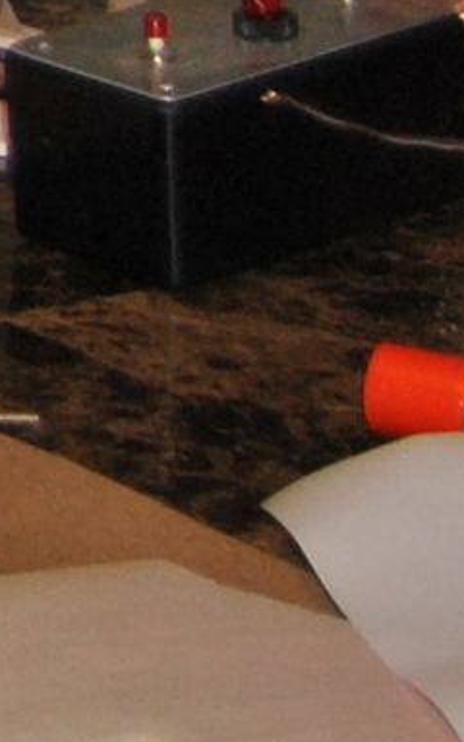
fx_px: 6252
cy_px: -1737
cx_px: -2527
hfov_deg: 3.6
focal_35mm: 309
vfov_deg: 6.1
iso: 200
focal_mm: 20
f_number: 3.5
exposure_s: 1/60
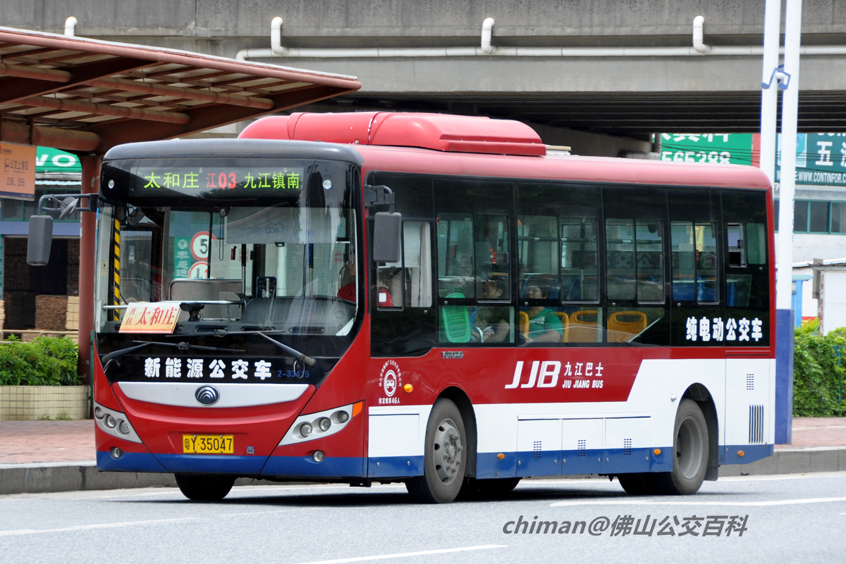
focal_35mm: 225
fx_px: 5286
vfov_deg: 6.1
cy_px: 282
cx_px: 423
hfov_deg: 9.1
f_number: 8
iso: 200
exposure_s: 1/200
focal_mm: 150
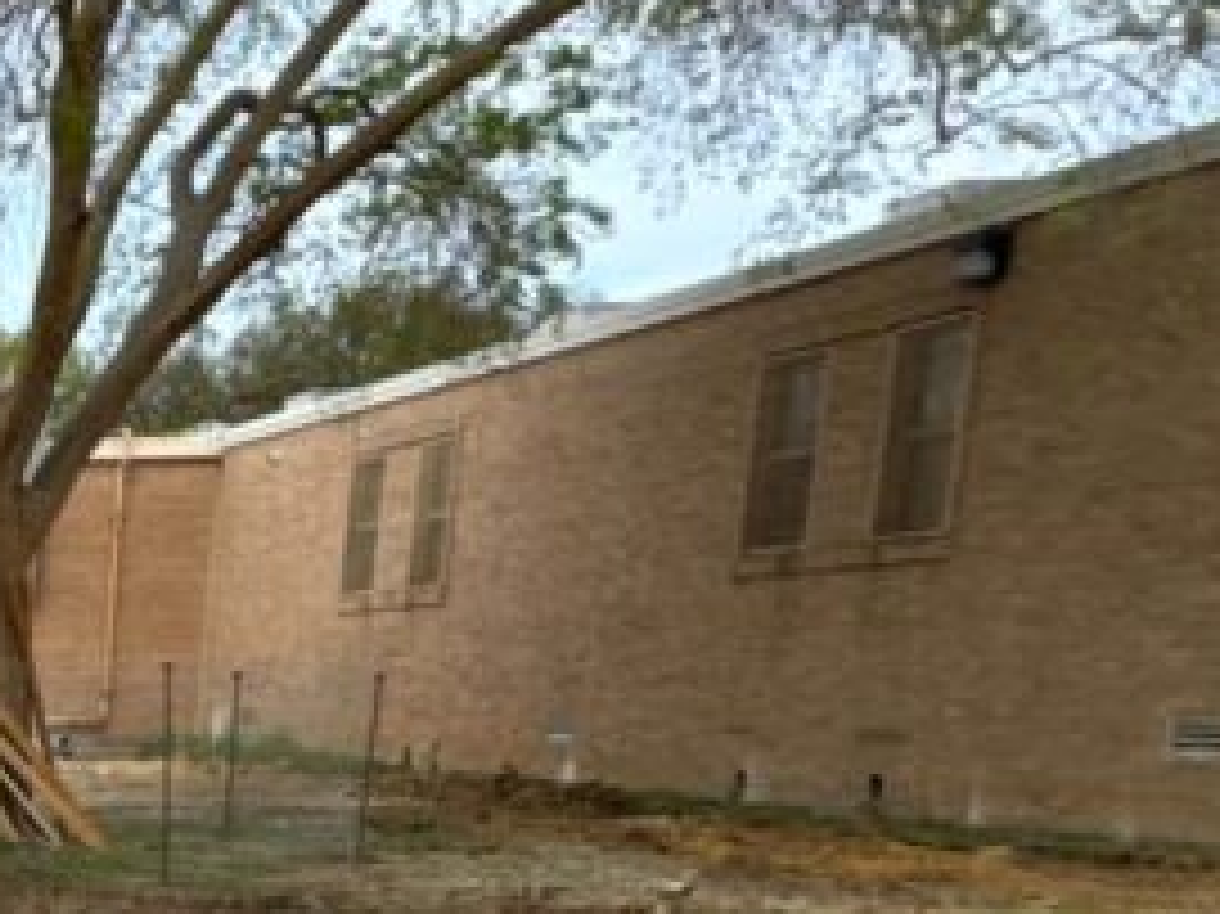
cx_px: -1067
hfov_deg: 20.3
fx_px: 2184
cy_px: 1067
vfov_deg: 22.0
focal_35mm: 62
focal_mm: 2.22
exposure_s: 1/1477
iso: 50
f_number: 2.2
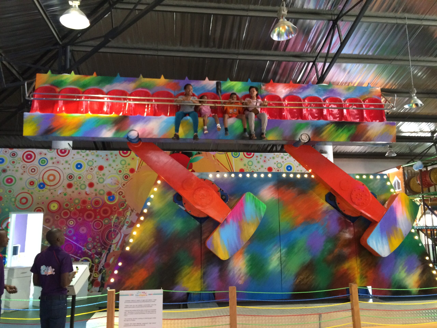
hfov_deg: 61.7
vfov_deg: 48.2
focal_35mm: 29
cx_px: 218
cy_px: 164
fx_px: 366
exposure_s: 1/33
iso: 250
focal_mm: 4.15
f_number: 2.2
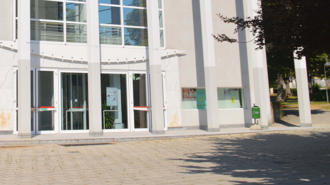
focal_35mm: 64
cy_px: -36
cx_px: 12
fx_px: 560
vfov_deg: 17.9
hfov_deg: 30.8
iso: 100
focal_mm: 18
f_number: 14
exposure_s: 1/200
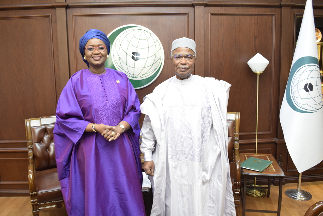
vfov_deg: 48.0
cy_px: 108
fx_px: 242
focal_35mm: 27
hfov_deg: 67.3
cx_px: 162
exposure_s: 1/60
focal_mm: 18
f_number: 3.5
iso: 1400
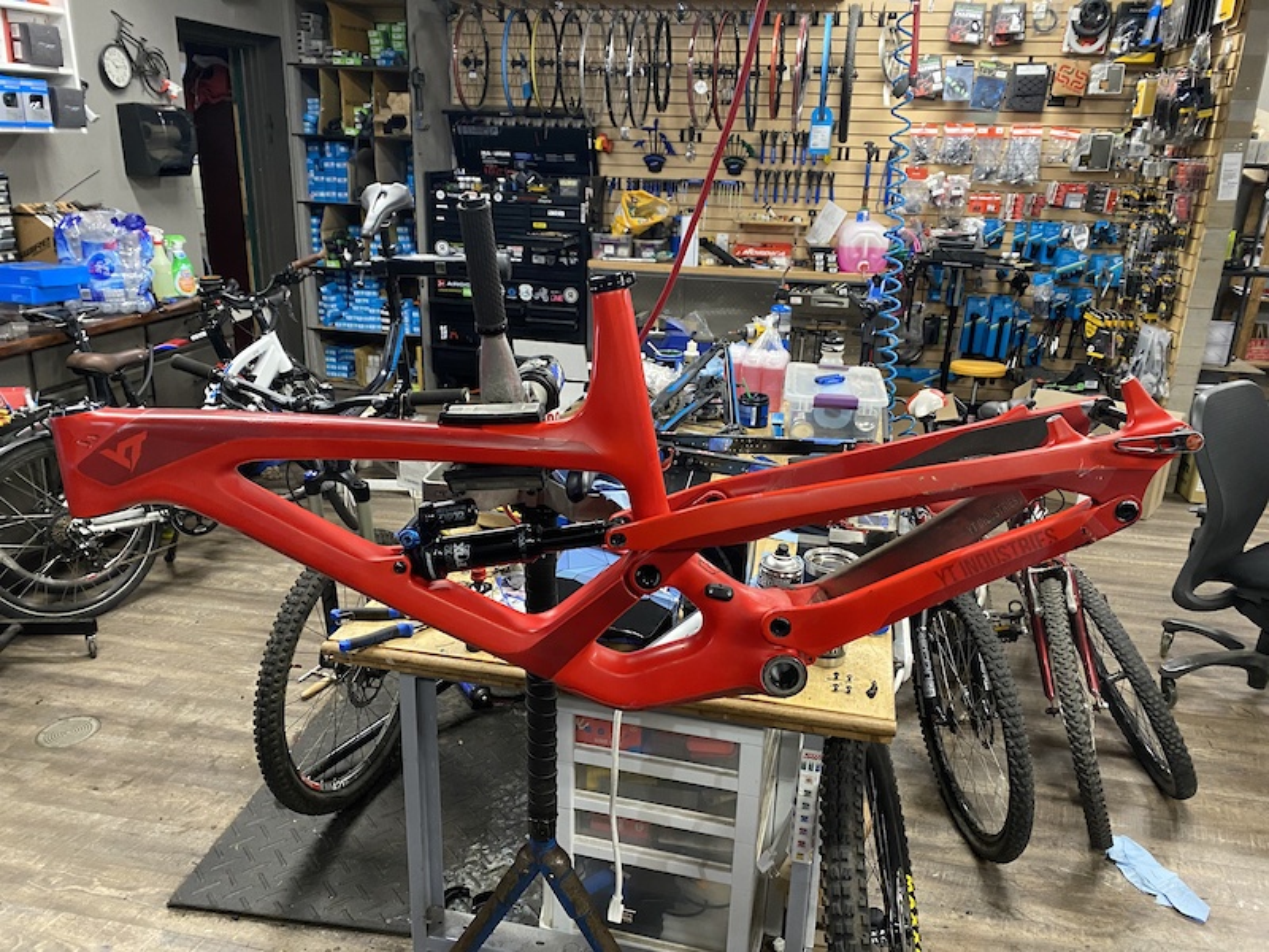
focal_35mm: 26
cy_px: 476
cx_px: 634
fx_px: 953
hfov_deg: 67.3
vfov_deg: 53.1
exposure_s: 1/42
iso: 400
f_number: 1.8
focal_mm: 4.25
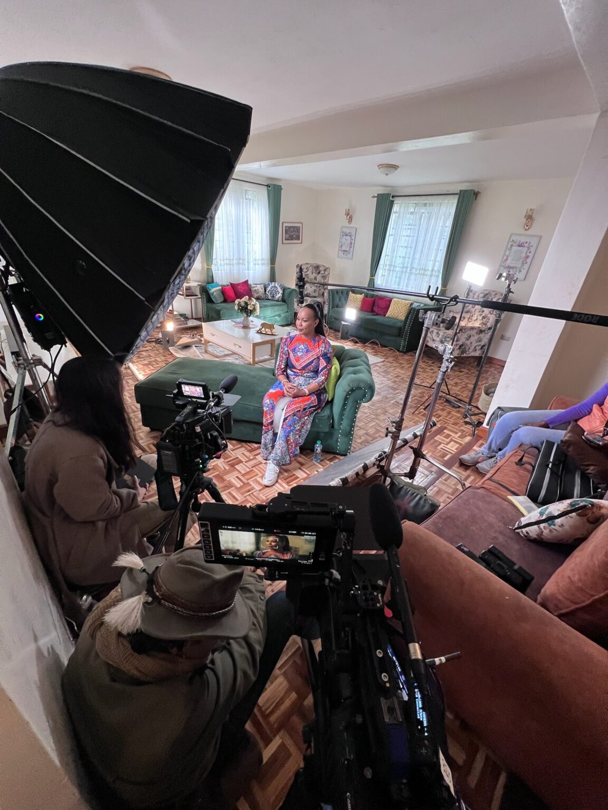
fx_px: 304
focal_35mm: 13
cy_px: 405
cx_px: 304
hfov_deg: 89.9
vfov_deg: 106.2
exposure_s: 1/60
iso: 320
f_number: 1.8
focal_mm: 1.57
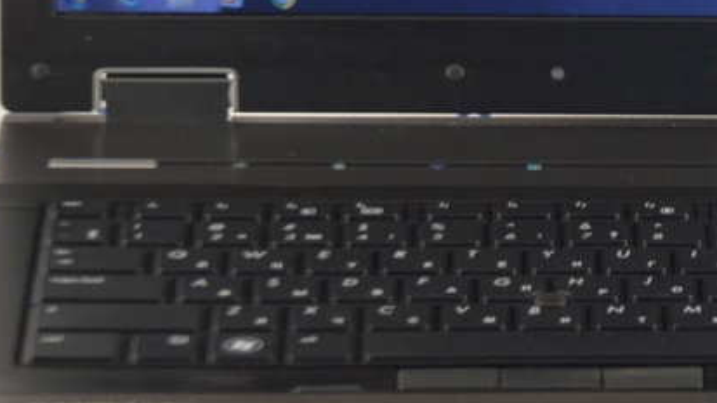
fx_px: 7279
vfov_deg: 3.2
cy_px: -129
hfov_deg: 5.6
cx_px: 807
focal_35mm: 383
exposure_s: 1/50
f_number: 5.3
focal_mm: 62
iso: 400
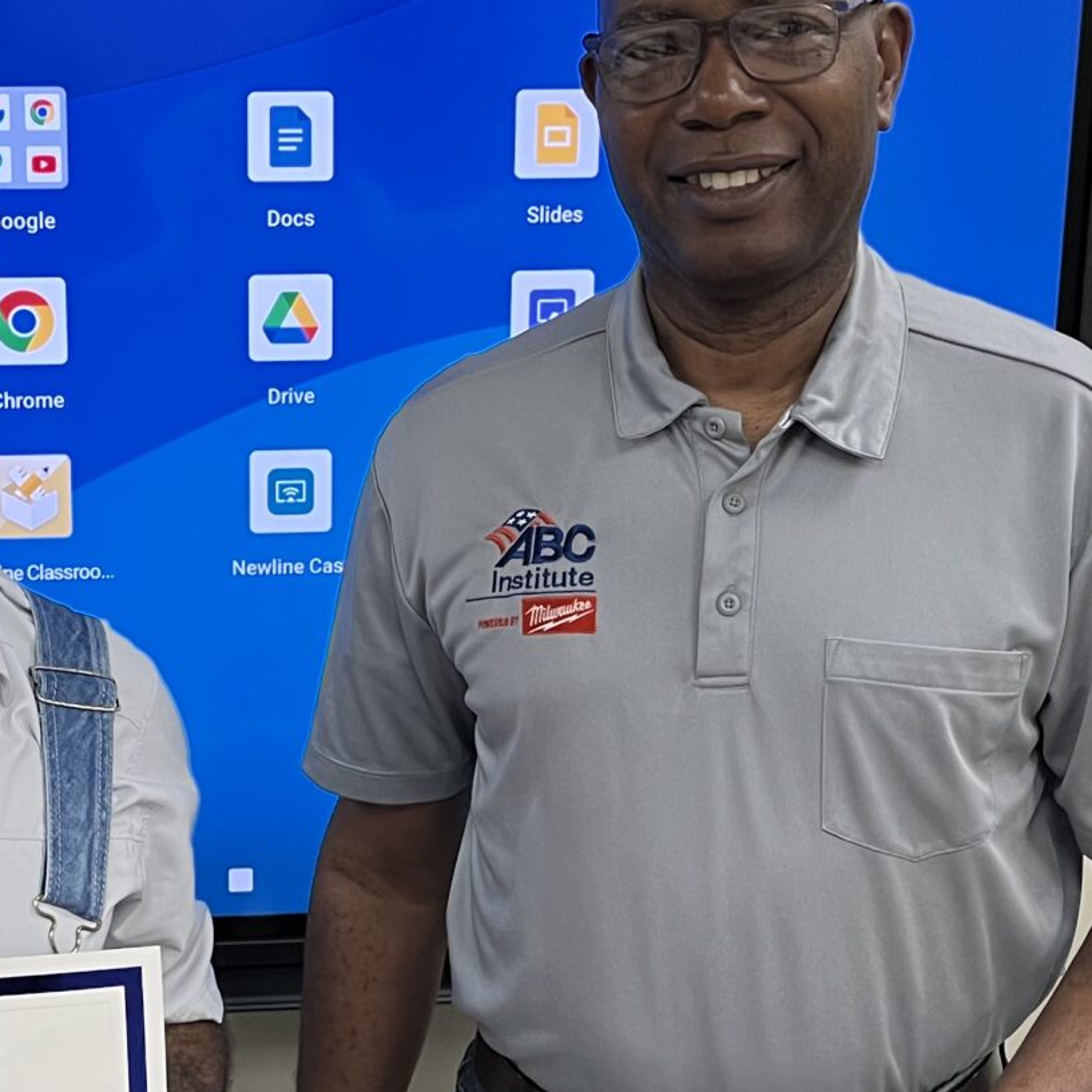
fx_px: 2570
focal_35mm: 72
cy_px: 763
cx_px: 246
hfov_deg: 23.7
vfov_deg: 23.8
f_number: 1.6
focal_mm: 5.1
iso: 80
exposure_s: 1/60
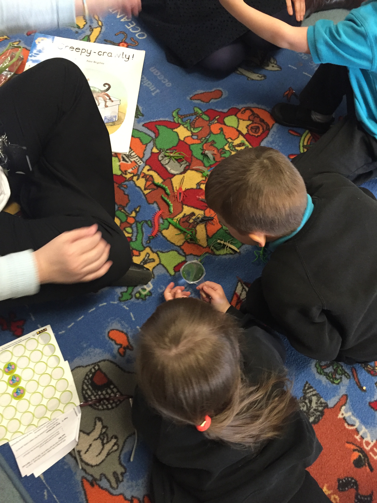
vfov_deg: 61.7
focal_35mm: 29
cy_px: 252
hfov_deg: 48.2
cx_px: 188
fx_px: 421
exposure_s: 1/33
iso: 320
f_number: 2.2
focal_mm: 4.15
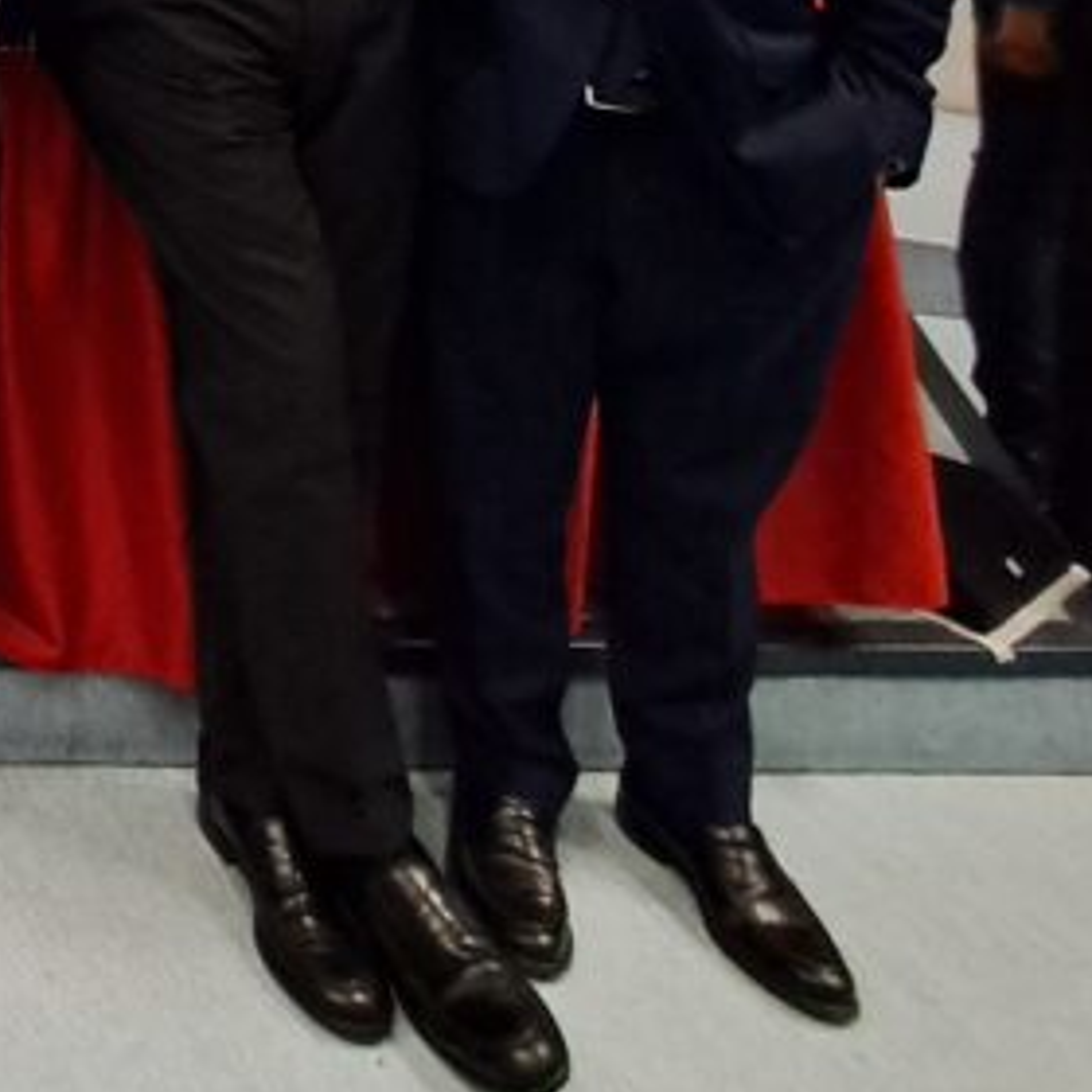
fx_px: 1499
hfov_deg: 25.9
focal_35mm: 42
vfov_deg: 30.5
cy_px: -363
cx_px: -647
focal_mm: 1.74
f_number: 2.2
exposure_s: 1/25
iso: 200
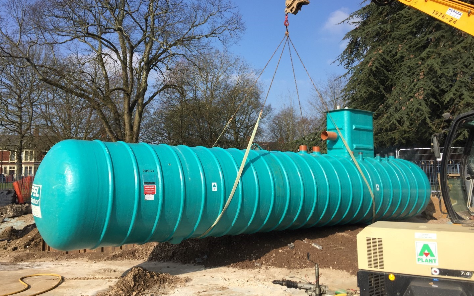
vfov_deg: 40.5
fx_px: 400
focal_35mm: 31
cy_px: 125
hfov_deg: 61.2
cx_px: 237
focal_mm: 4.15
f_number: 2.2
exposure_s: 1/1721
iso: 32
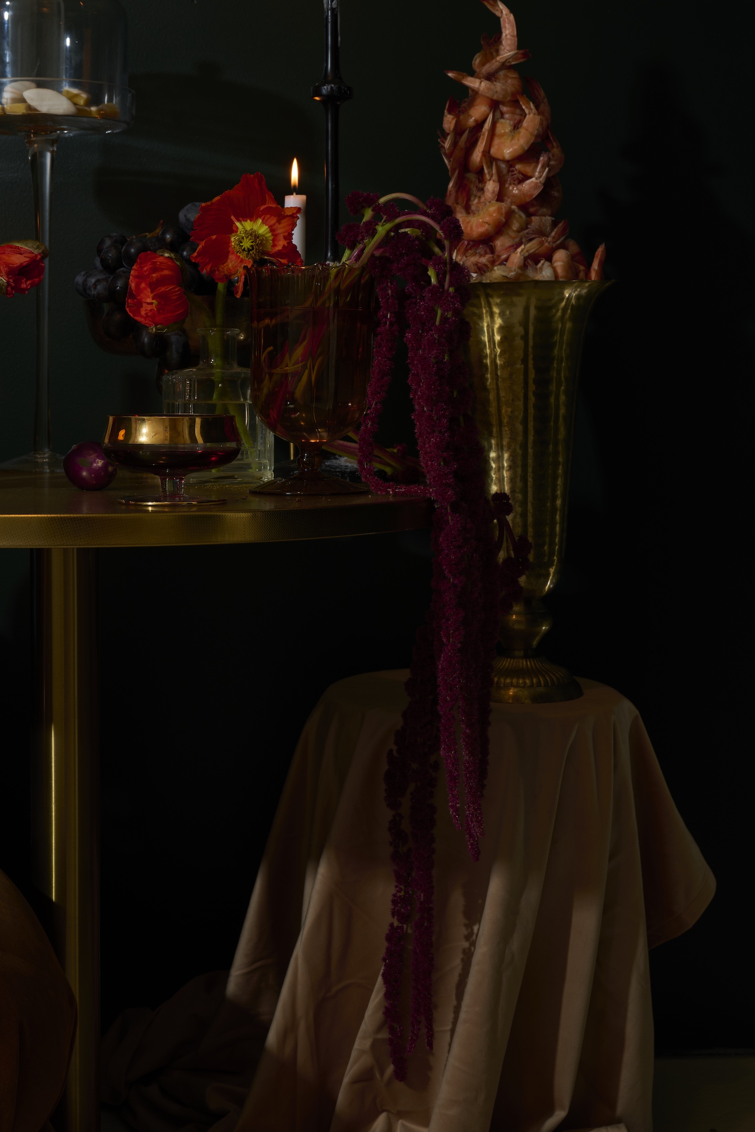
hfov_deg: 22.2
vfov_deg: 32.8
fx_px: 1919
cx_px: 335
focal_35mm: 61
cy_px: 459
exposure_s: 1/25
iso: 64
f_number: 8
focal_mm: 43
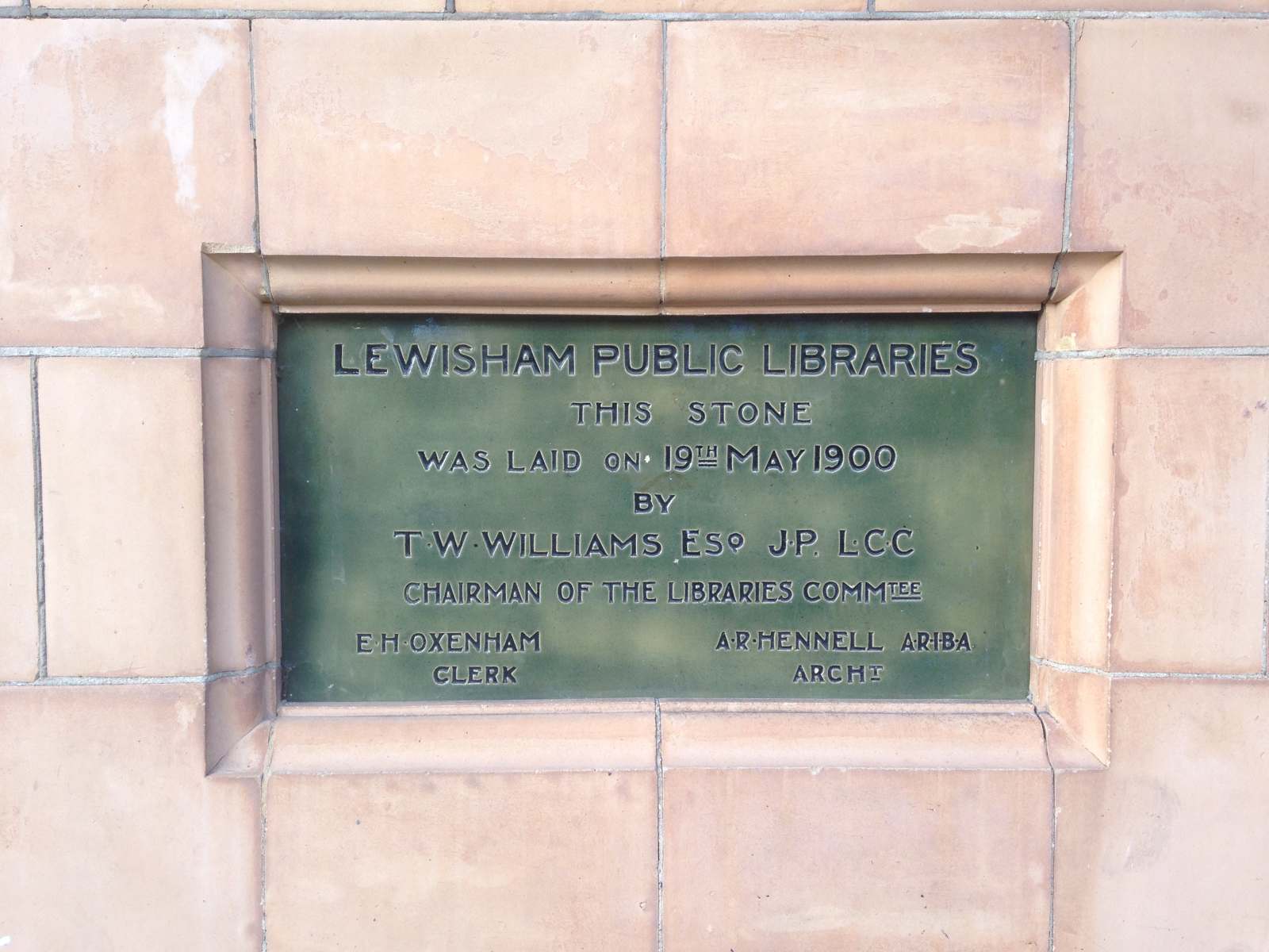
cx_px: 634
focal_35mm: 33
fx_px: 1210
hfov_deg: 55.4
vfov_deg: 42.9
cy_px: 476
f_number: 2.4
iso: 50
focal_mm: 4.13
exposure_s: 1/166
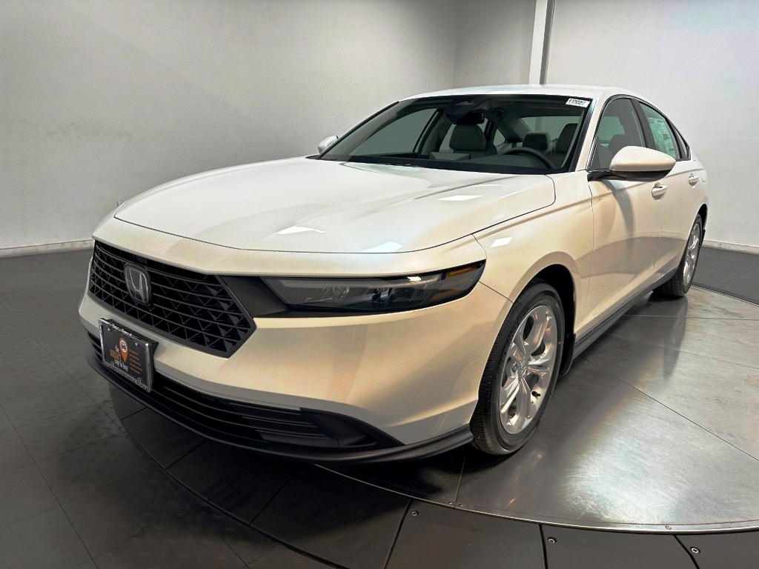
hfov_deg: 71.6
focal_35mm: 24
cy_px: 284
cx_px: 380
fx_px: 526
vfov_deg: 56.8
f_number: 1.78
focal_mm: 6.86
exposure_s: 1/60
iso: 160
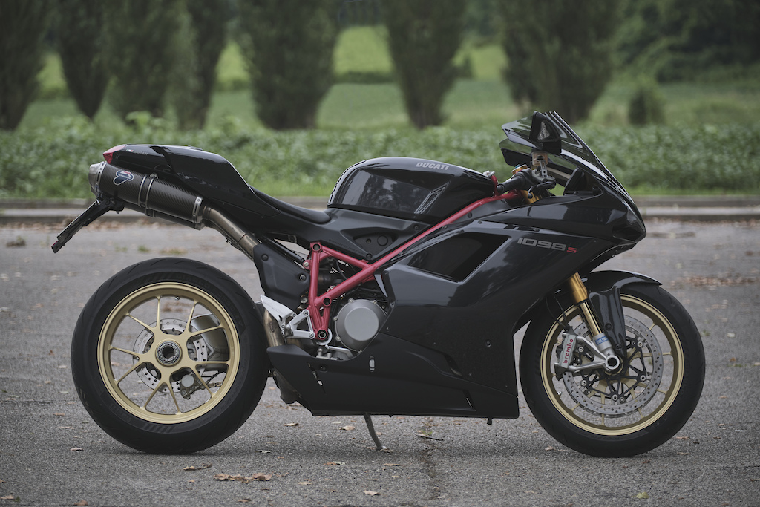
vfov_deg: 8.6
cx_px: 380
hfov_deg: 12.9
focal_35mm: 159
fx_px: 3357
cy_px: 254
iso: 200
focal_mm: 106
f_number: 2.8
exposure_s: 1/320
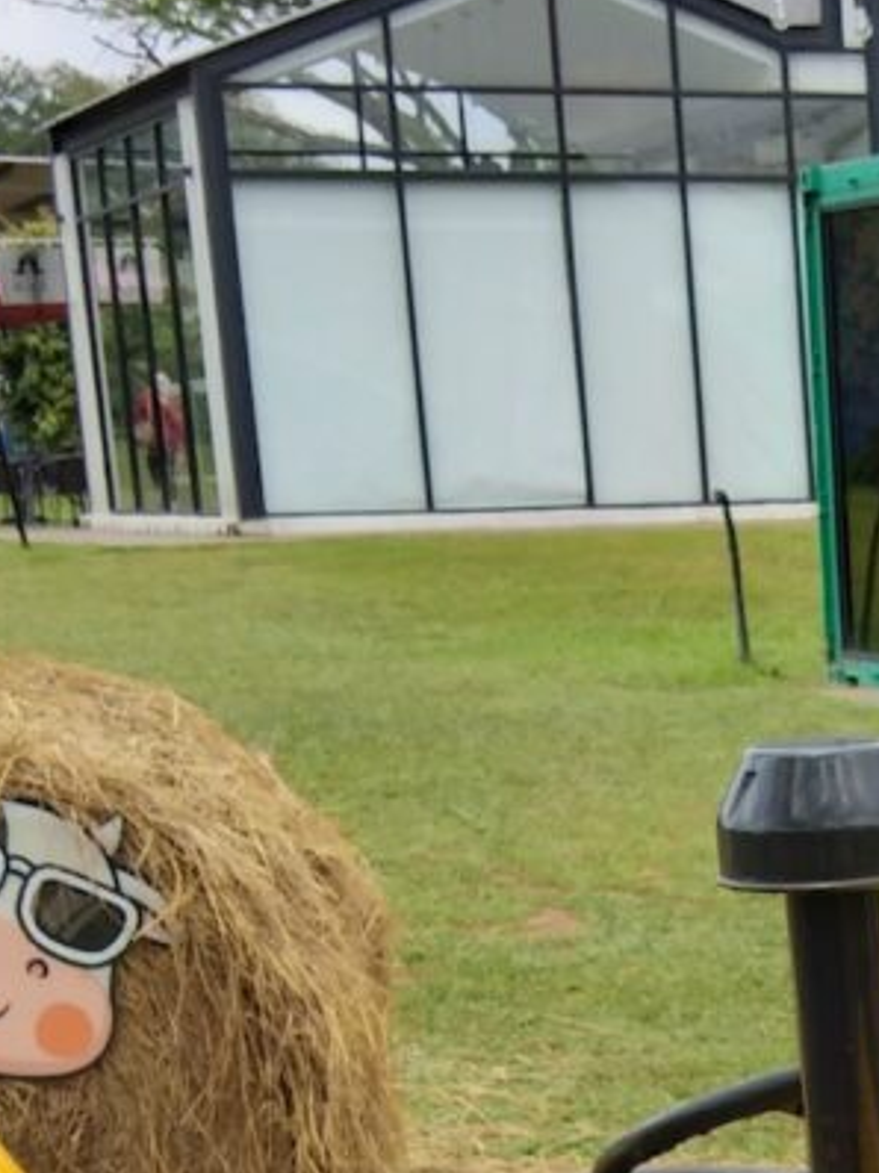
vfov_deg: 16.6
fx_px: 3796
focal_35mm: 112
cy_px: 1509
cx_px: 1189
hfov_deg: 12.7
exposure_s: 1/503
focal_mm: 3.55
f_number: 2
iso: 100
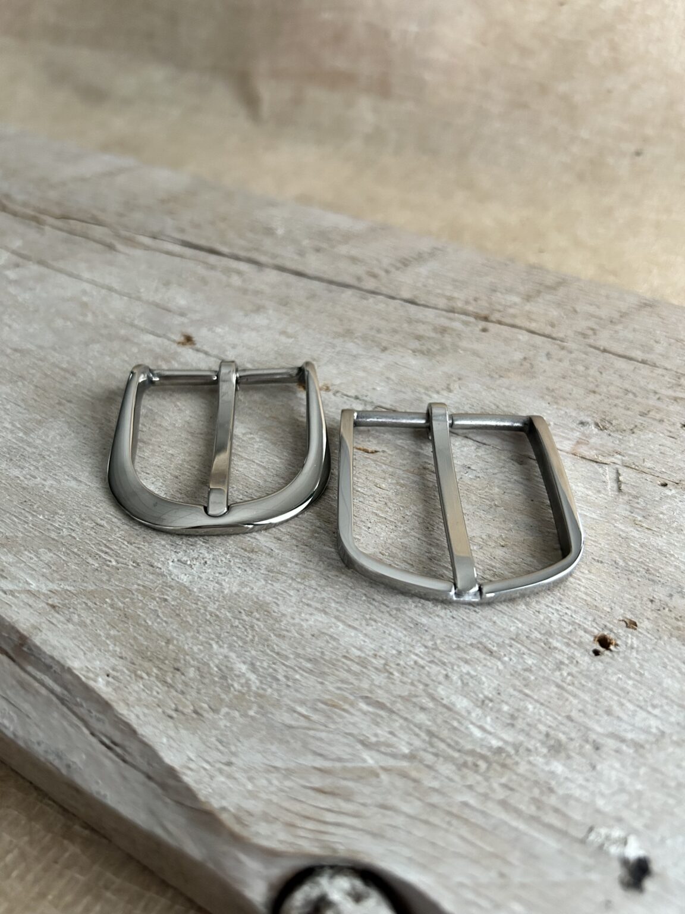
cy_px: 457
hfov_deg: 53.1
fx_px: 686
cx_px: 342
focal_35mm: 26
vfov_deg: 67.3
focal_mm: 5.7
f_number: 1.5
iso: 500
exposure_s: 1/57
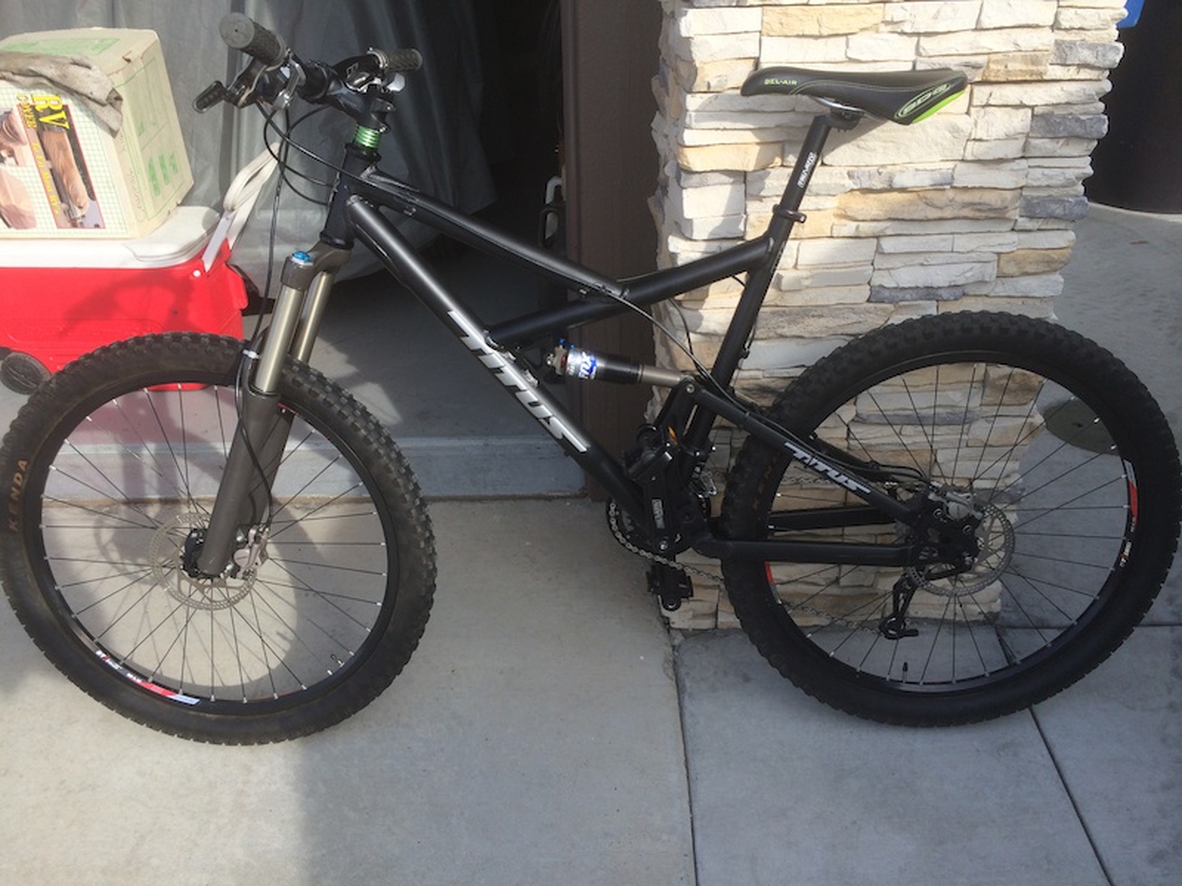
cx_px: 591
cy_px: 443
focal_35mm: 30
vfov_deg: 46.8
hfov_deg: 60.0
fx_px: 1024
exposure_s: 1/760
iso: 32
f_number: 2.2
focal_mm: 4.12
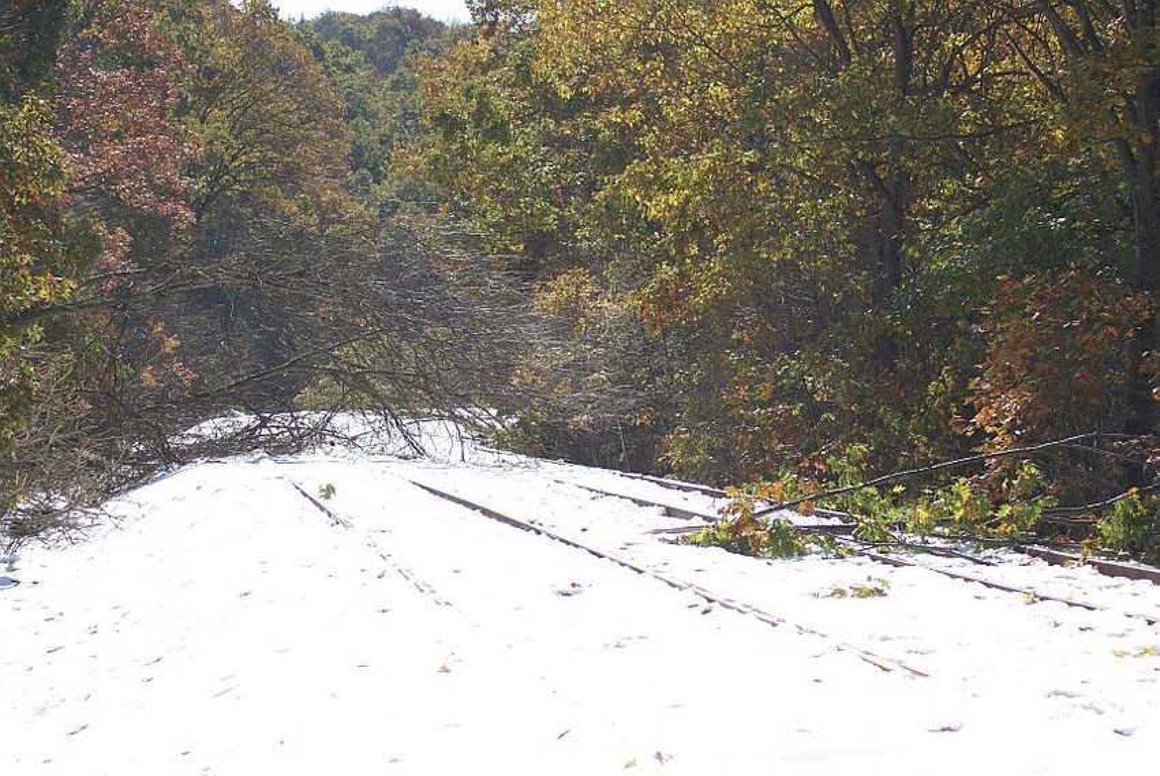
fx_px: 3387
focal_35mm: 105
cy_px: 388
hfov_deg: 19.4
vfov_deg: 13.1
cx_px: 580
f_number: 4.5
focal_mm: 70
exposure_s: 1/500
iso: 100
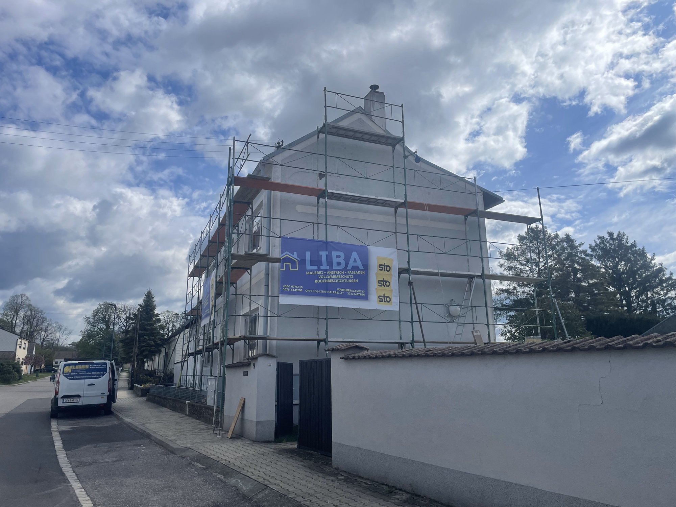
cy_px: 254
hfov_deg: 67.3
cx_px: 338
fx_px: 508
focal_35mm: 26
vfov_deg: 53.1
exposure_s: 1/6897
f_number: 1.6
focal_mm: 4.2
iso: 32
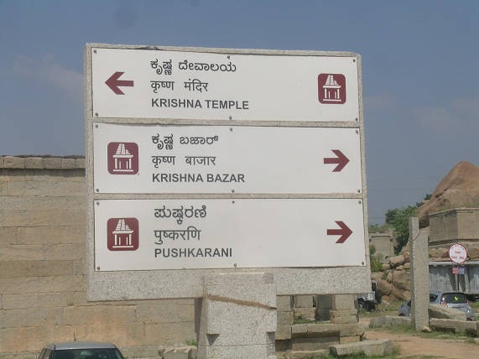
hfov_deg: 26.0
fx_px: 1038
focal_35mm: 75
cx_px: 240
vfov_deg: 19.6
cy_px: 180
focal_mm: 15.6
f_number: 8
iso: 50
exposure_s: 1/237
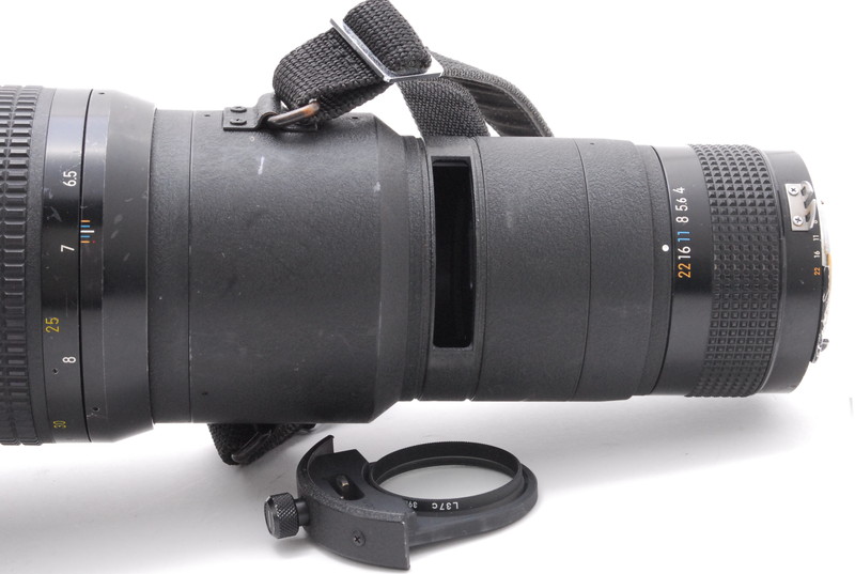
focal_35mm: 82
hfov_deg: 24.6
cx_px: 428
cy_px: 287
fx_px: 1963
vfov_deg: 16.6
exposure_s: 1/250
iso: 1000
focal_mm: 55
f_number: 18
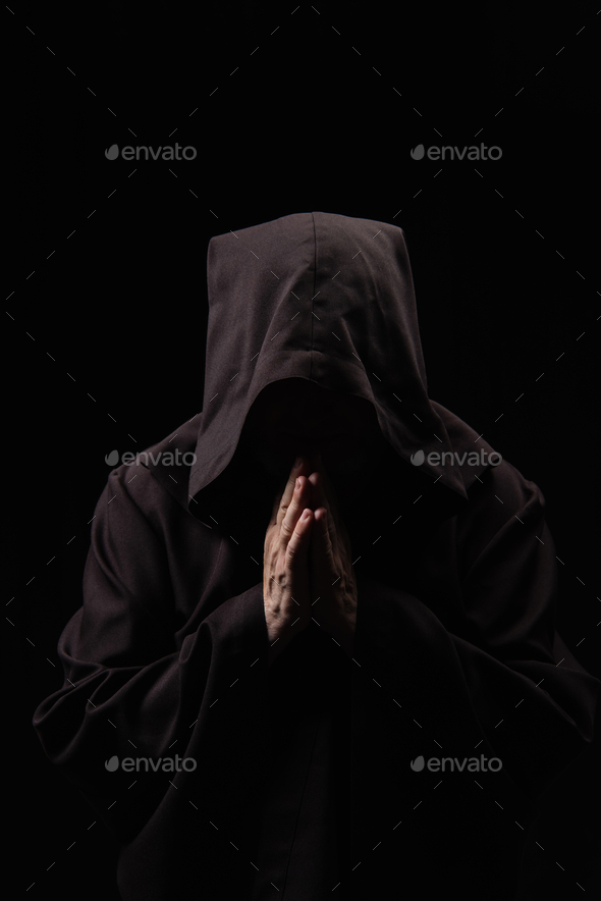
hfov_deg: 28.1
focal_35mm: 48
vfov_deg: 41.1
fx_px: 1201
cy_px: 450
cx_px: 300
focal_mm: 48
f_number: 6.3
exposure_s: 1/160
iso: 200
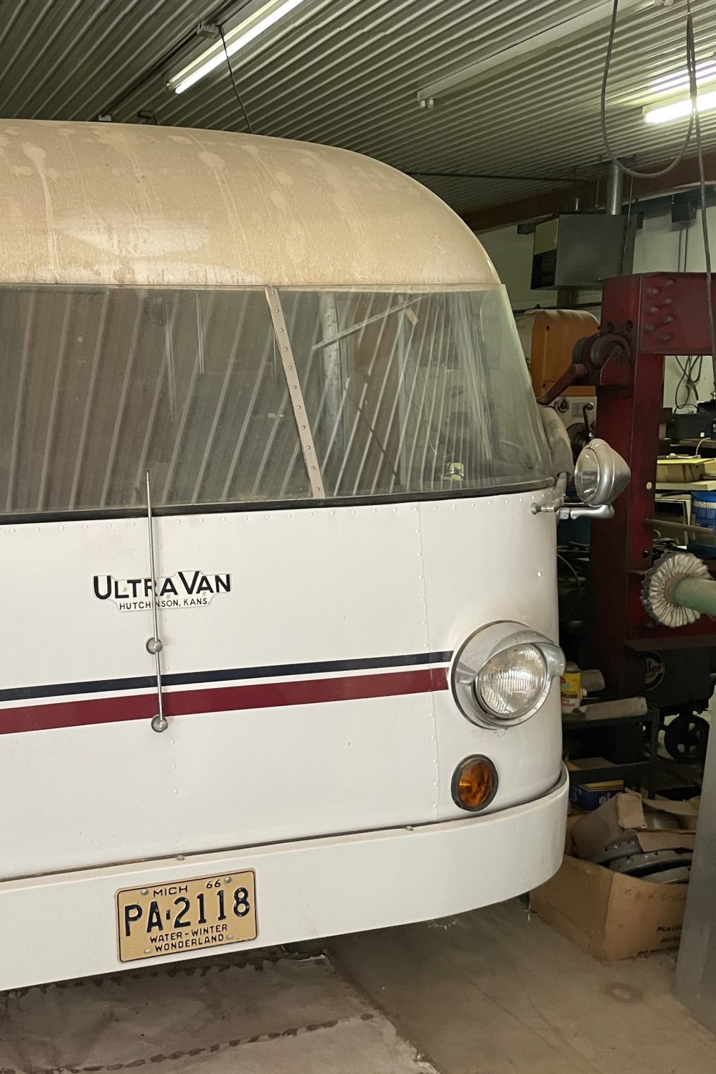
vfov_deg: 51.9
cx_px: 105
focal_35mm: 37
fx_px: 1104
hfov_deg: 34.4
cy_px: 533
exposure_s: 1/60
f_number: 1.6
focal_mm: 4.2
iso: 200
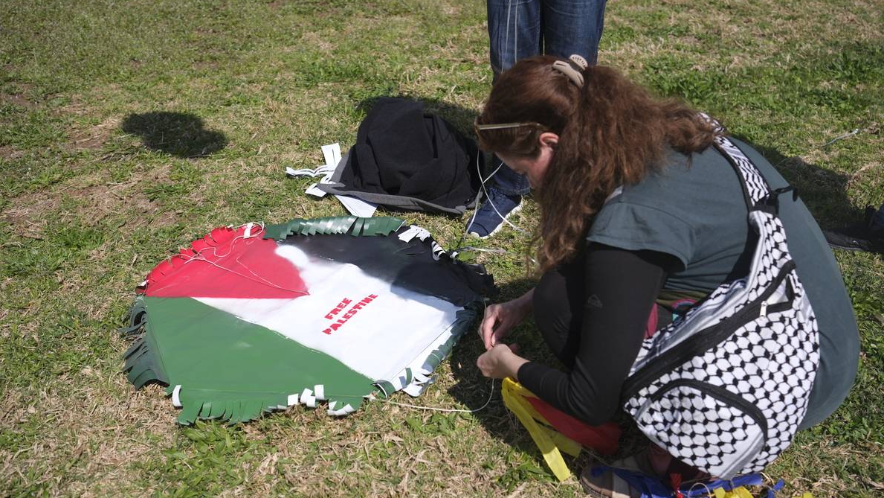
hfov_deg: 54.0
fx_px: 867
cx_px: 445
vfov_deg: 31.9
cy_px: 288
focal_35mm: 37
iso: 200
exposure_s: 1/5000
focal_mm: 23
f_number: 2.8
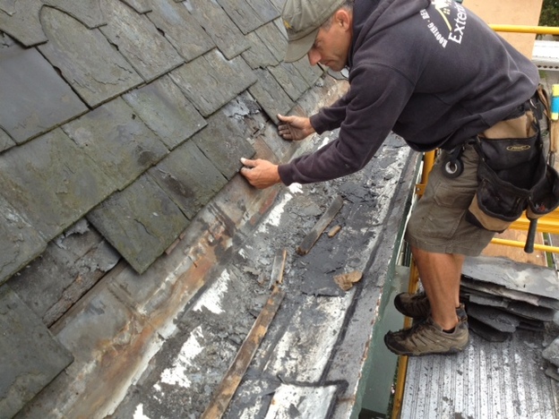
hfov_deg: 52.6
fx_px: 565
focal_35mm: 35
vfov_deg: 40.7
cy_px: 210
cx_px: 280
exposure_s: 1/132
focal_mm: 4.28
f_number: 2.4
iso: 64
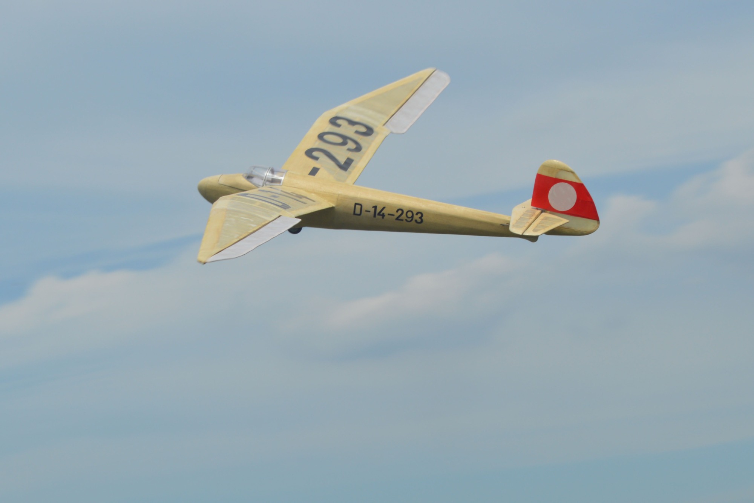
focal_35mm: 82
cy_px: 252
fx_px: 1728
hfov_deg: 24.6
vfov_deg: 16.6
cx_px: 377
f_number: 9
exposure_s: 1/320
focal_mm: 55
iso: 100
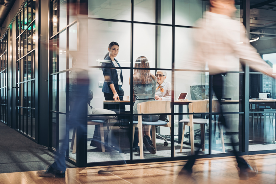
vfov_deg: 27.0
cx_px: 138
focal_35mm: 50
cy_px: 92
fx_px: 383
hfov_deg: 39.6
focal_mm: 50
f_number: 2.8
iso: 160
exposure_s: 1/6
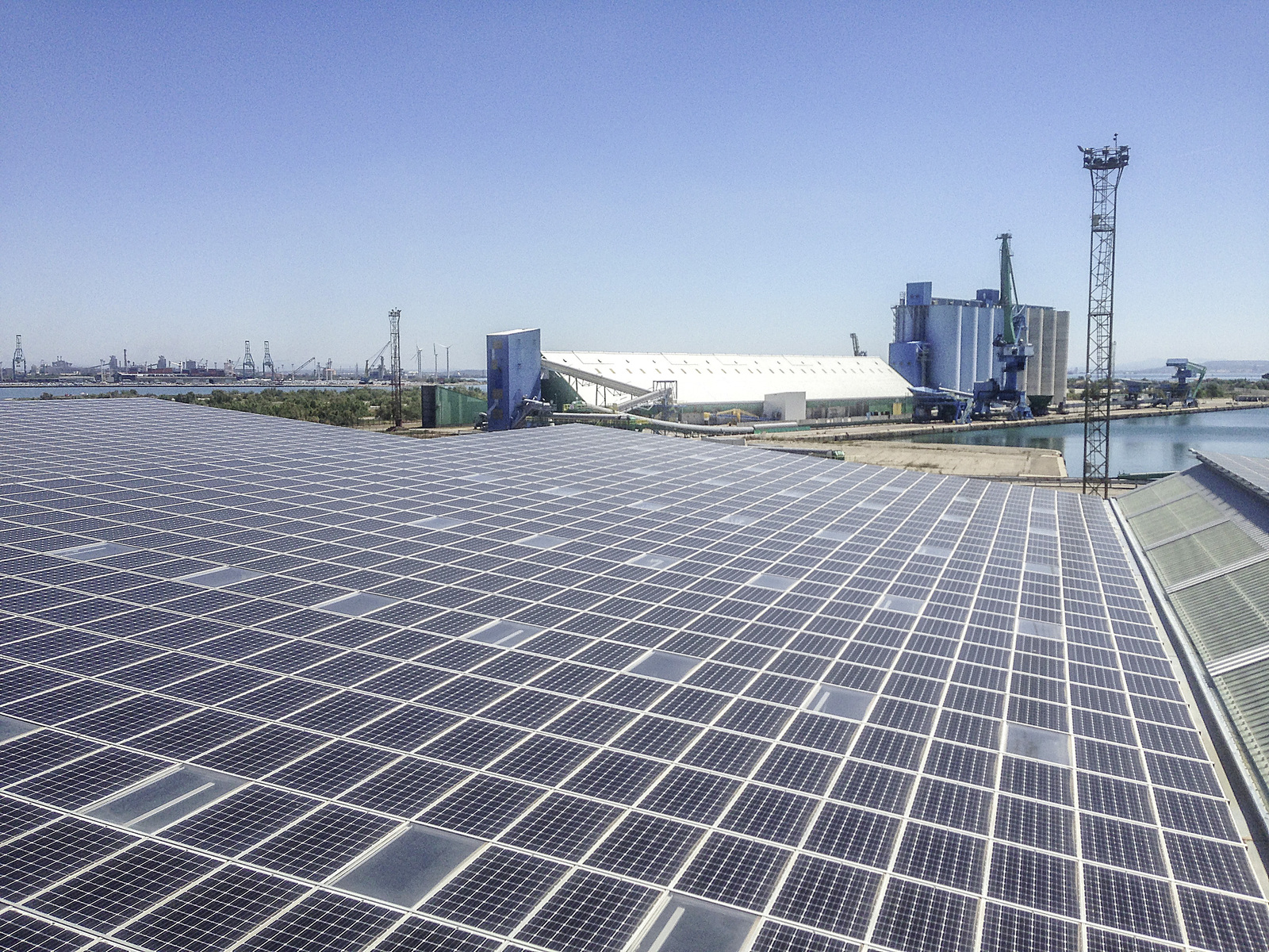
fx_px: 1210
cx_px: 634
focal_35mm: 33
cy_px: 476
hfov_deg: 55.4
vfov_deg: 42.9
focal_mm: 4.12
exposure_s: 1/2463
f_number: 2.4
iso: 50
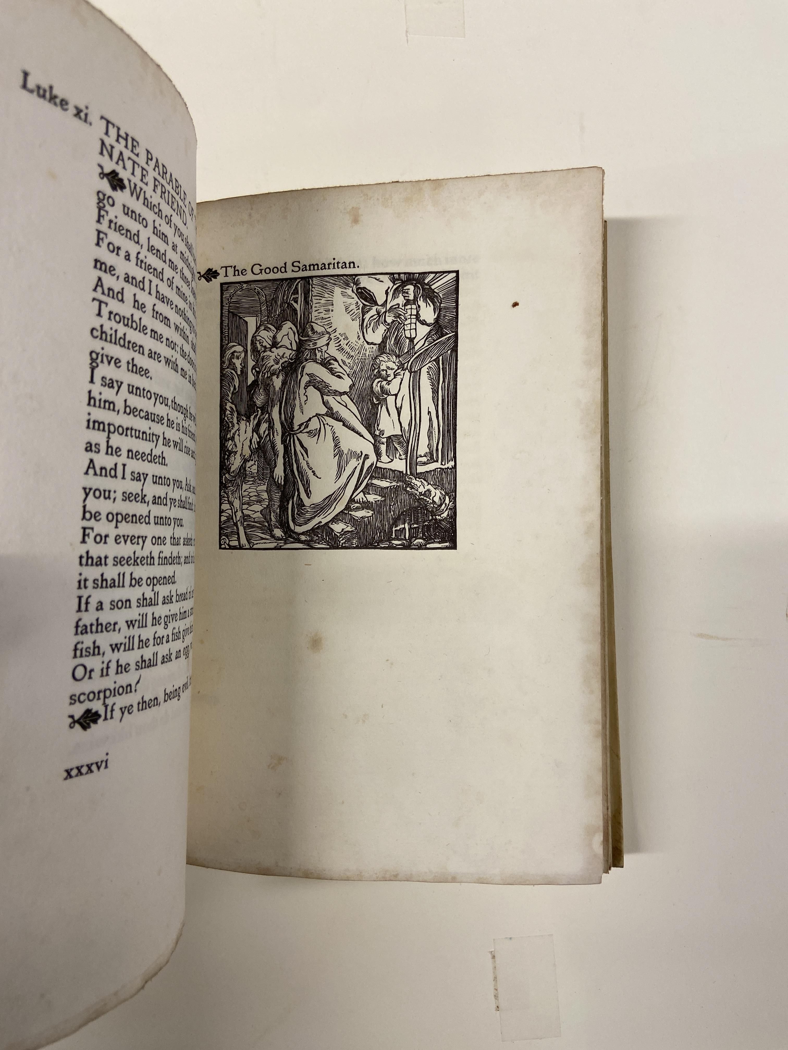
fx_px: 789
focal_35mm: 26
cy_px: 525
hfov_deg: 53.1
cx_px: 394
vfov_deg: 67.3
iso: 64
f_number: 1.8
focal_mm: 4.25
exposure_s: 1/100
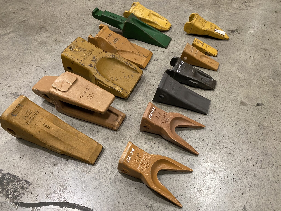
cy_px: 106
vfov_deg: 53.1
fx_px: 211
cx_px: 140
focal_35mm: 26
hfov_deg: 67.3
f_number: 1.8
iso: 400
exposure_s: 1/60
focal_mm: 4.25
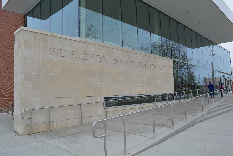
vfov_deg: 48.0
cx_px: 116
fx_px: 175
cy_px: 78
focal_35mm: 27
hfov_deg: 67.4
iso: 200
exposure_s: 1/250
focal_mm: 18
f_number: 8
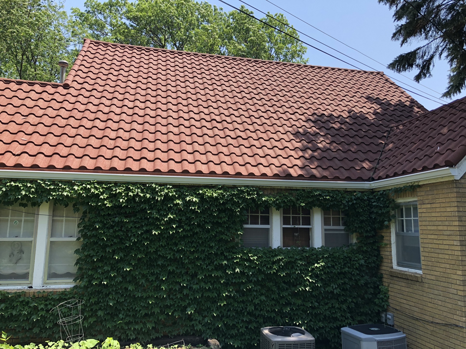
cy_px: 174
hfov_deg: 63.4
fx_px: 377
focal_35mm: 28
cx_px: 233
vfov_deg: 49.7
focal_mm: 4
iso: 20
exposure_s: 1/631
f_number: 1.8
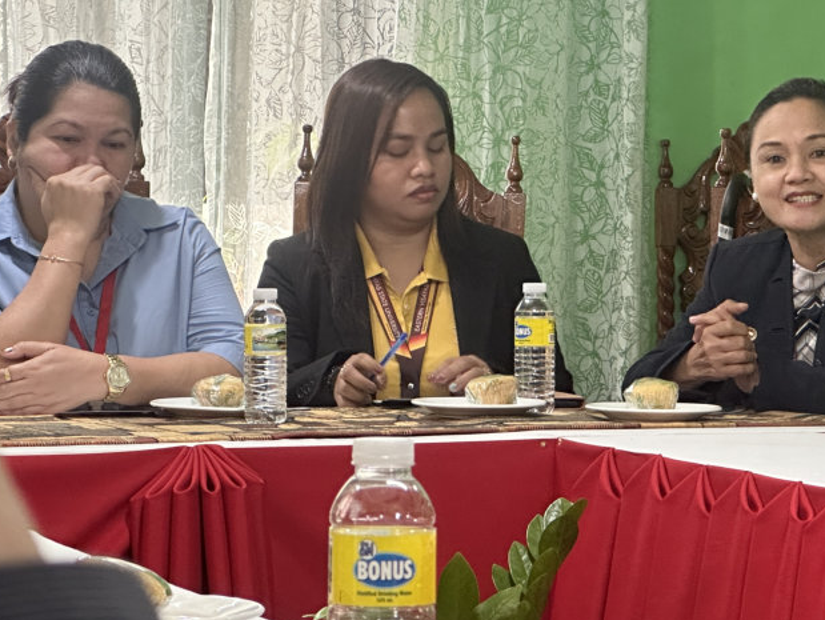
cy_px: 300
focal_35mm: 93
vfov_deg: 15.9
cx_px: 748
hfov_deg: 20.6
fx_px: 2218
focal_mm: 6.86
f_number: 1.78
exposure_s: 1/53
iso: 80
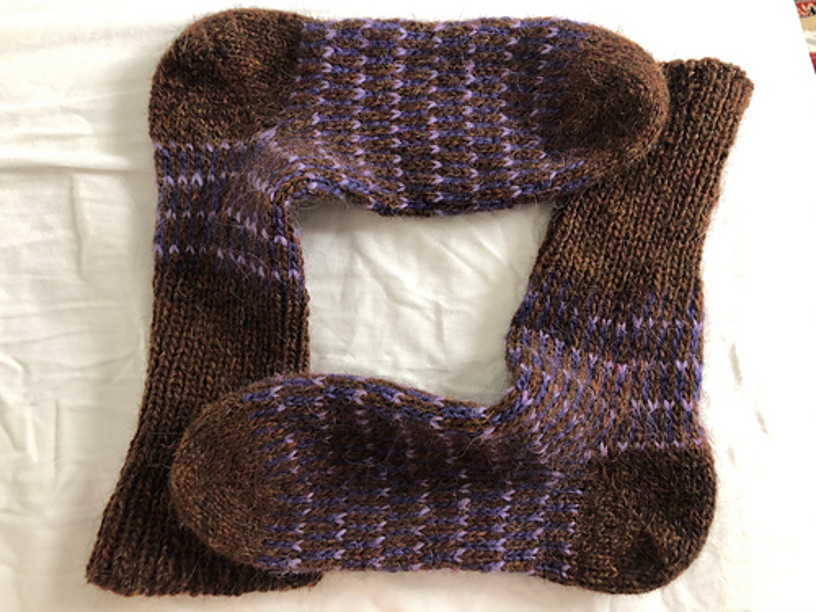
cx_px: 408
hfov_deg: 63.4
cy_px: 306
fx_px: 660
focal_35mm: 28
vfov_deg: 49.7
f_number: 1.8
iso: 64
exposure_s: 1/15
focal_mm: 3.99
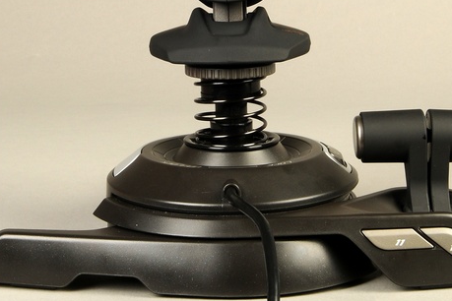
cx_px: 223
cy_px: 28
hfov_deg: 23.4
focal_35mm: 87
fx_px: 1092
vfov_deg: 15.5
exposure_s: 1/80
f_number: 18
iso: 200
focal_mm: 26
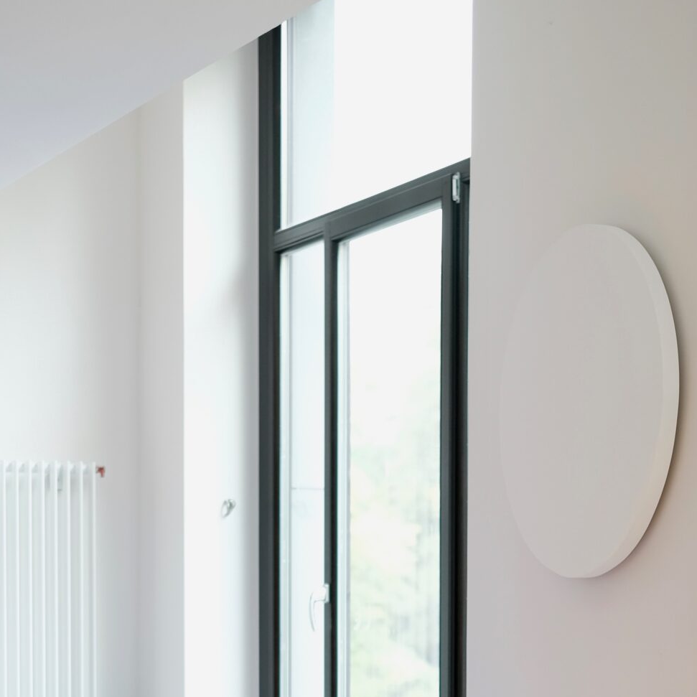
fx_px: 2551
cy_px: 879
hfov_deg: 15.6
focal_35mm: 112
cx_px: 300
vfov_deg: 14.9
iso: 160
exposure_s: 1/100
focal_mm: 33
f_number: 1.4
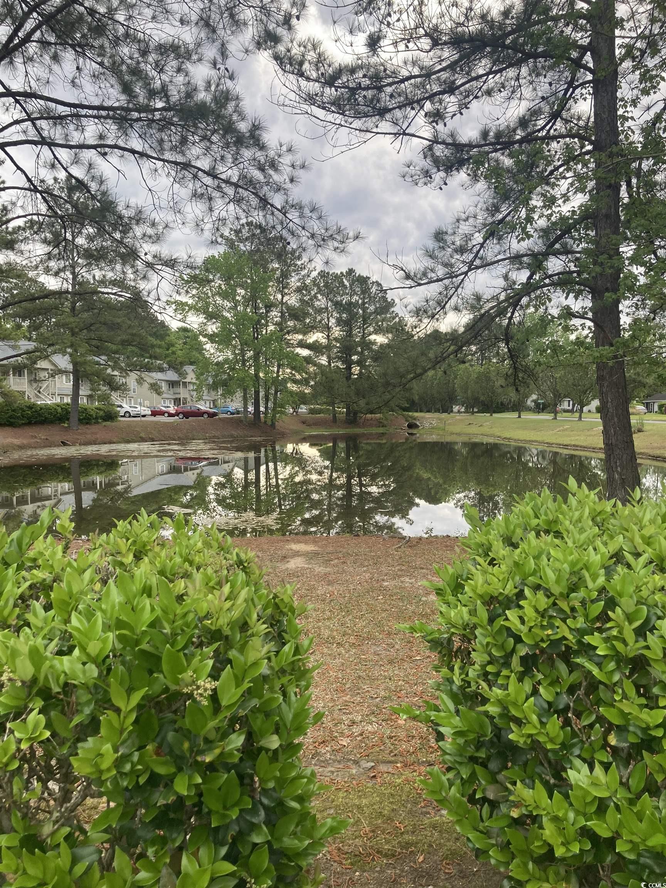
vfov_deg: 63.4
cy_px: 444
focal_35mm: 28
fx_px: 718
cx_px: 333
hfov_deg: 49.7
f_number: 1.8
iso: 20
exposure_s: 1/552
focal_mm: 3.99
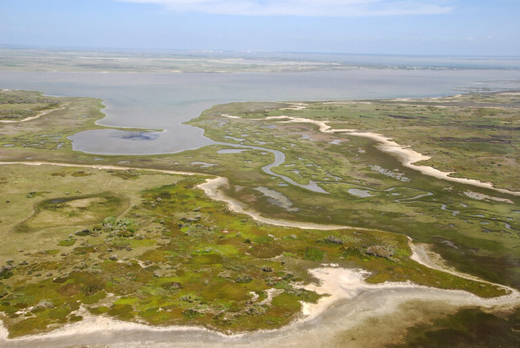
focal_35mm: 39
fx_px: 564
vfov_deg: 34.3
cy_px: 174
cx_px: 260
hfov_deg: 49.5
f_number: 10
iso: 180
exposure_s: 1/250
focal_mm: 26
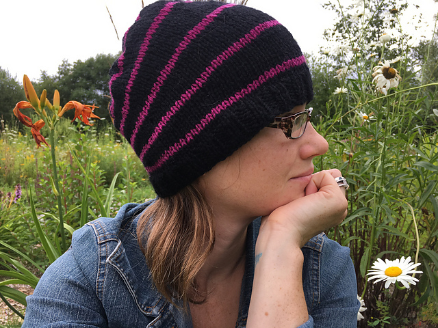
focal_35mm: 29
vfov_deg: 48.2
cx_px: 219
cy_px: 164
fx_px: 367
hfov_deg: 61.7
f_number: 2.2
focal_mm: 4.15
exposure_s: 1/243
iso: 25
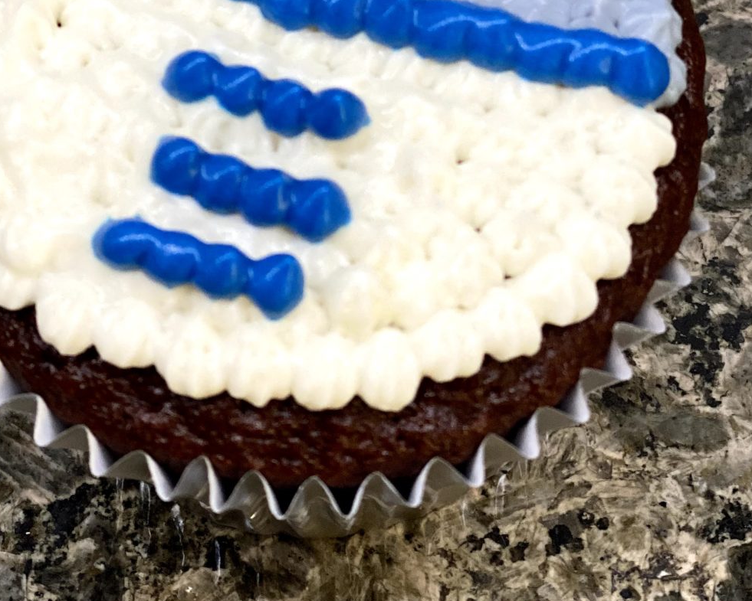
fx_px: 2359
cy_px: 96
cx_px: 291
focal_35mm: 106
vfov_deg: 14.4
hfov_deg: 18.1
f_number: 2
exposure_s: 1/122
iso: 160
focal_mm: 6
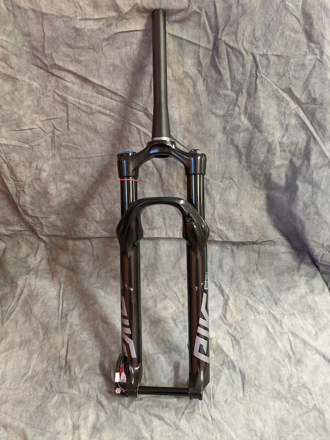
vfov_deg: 65.3
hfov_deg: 51.4
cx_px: 165
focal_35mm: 27
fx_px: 343
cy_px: 220
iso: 225
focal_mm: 4.44
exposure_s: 1/24
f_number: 1.8
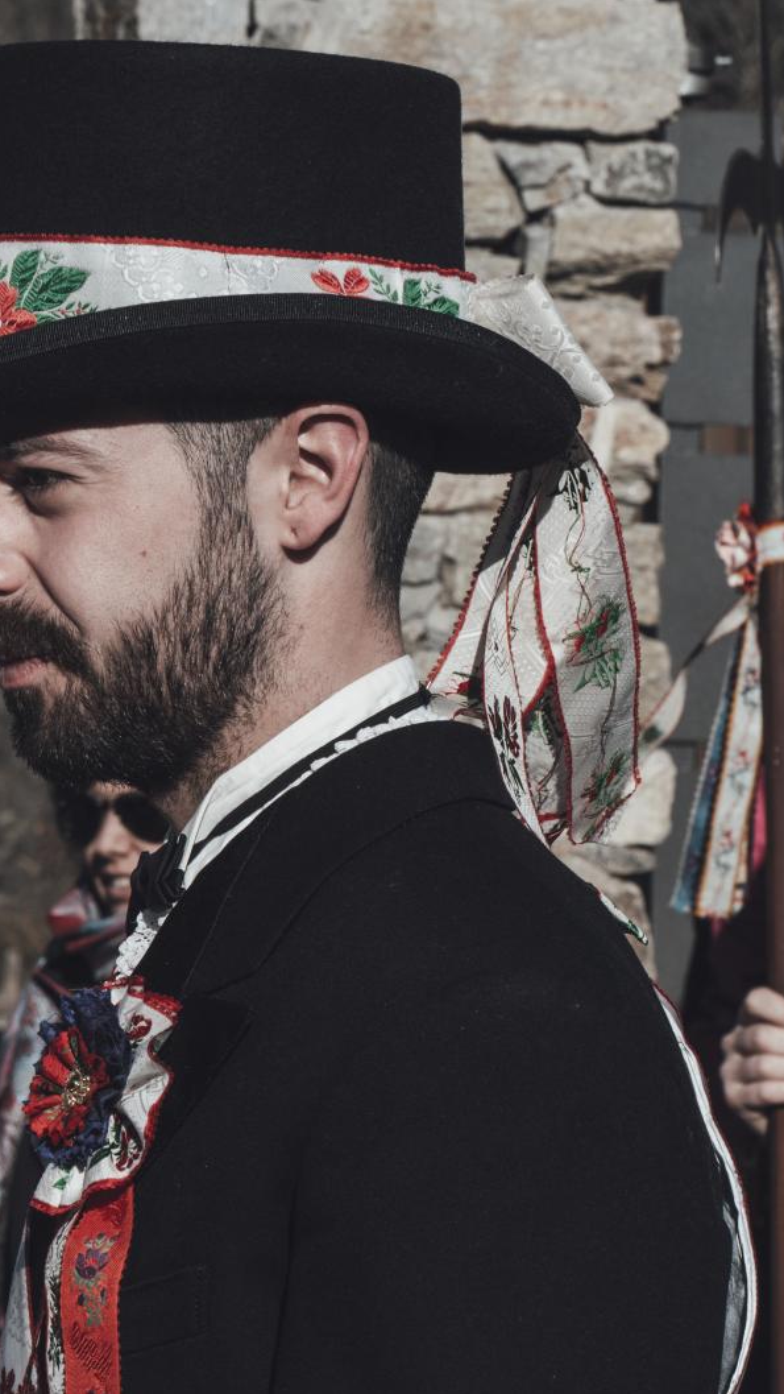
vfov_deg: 10.9
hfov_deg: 6.1
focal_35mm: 198
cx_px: -90
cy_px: 699
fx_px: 7313
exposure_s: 1/320
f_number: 14
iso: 200
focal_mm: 125
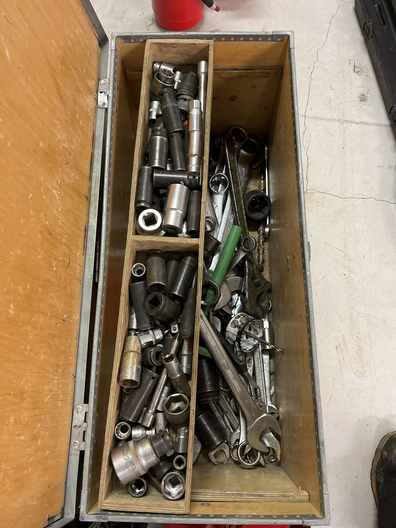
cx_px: 198
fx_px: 397
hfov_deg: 53.1
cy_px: 264
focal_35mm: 26
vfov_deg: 67.3
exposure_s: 1/50
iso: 320
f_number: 1.6
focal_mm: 5.1
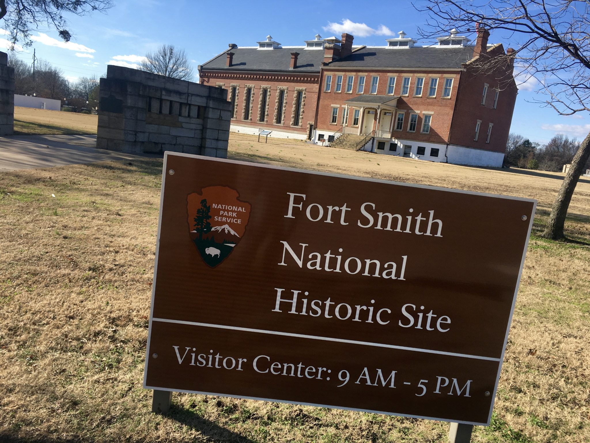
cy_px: 222
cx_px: 295
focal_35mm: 29
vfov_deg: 48.2
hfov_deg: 61.7
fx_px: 494
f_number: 2.2
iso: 25
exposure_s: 1/1040
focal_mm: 4.15
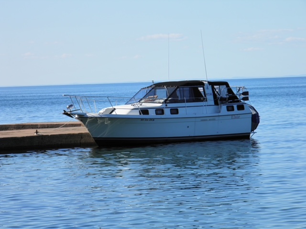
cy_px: 114
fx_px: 1803
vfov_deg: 7.3
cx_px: 153
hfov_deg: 9.7
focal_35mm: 204
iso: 50
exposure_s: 1/320
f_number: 5.8
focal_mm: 36.7
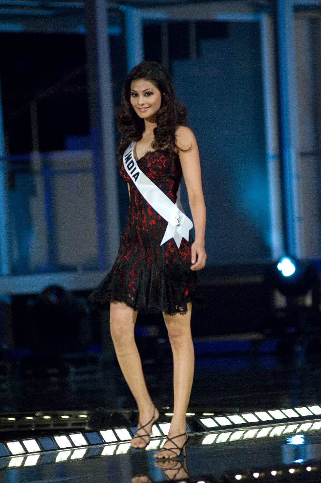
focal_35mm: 300
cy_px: 242
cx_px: 160
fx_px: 4023
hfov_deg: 4.6
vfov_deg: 6.9
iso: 800
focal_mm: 200
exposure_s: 1/200
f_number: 2.8
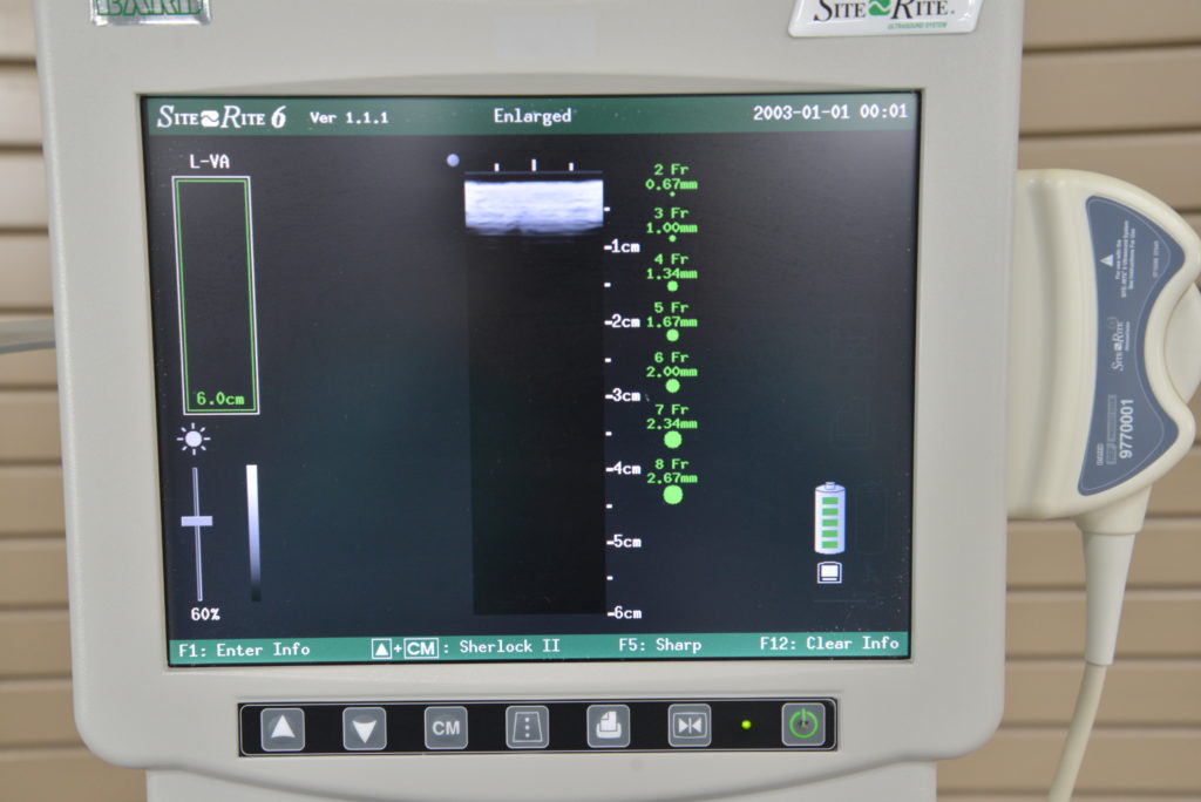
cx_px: 600
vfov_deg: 30.6
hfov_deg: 44.5
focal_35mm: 44
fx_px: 1469
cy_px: 401
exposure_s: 1/60
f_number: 6.3
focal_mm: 44
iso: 1000
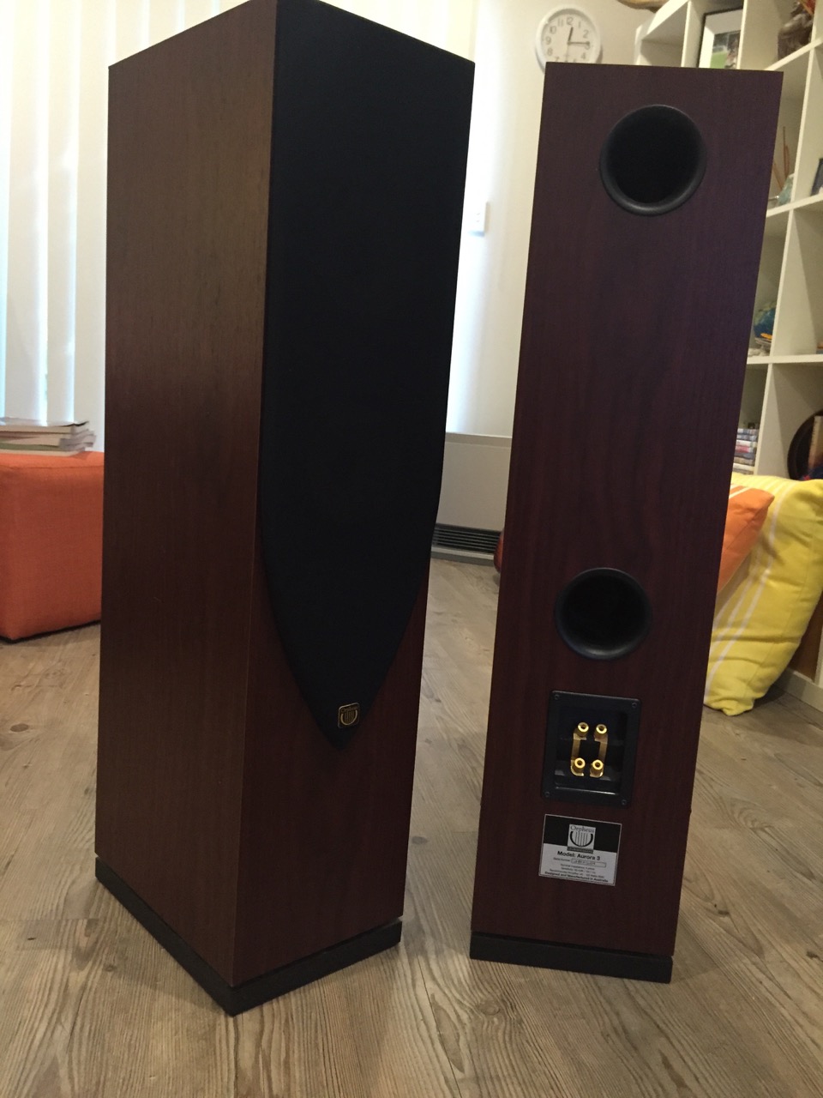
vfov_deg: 61.7
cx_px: 412
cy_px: 549
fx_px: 919
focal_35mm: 29
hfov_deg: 48.2
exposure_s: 1/30
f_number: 2.2
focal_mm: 4.15
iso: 250
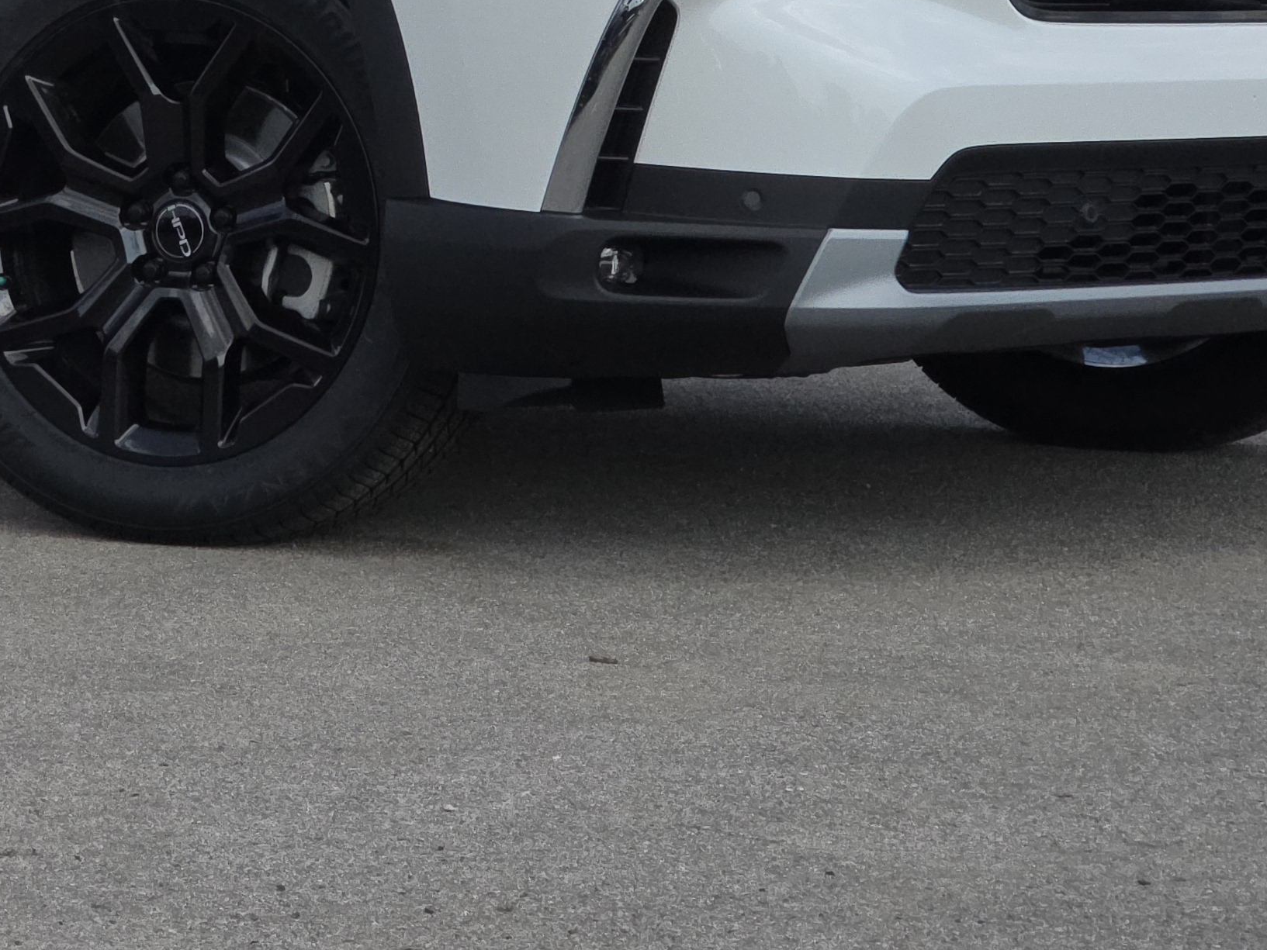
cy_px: -106
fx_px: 6186
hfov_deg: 11.6
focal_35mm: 169
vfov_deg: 8.7
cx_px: 143
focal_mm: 7.9
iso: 50
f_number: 2.4
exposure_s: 1/1829
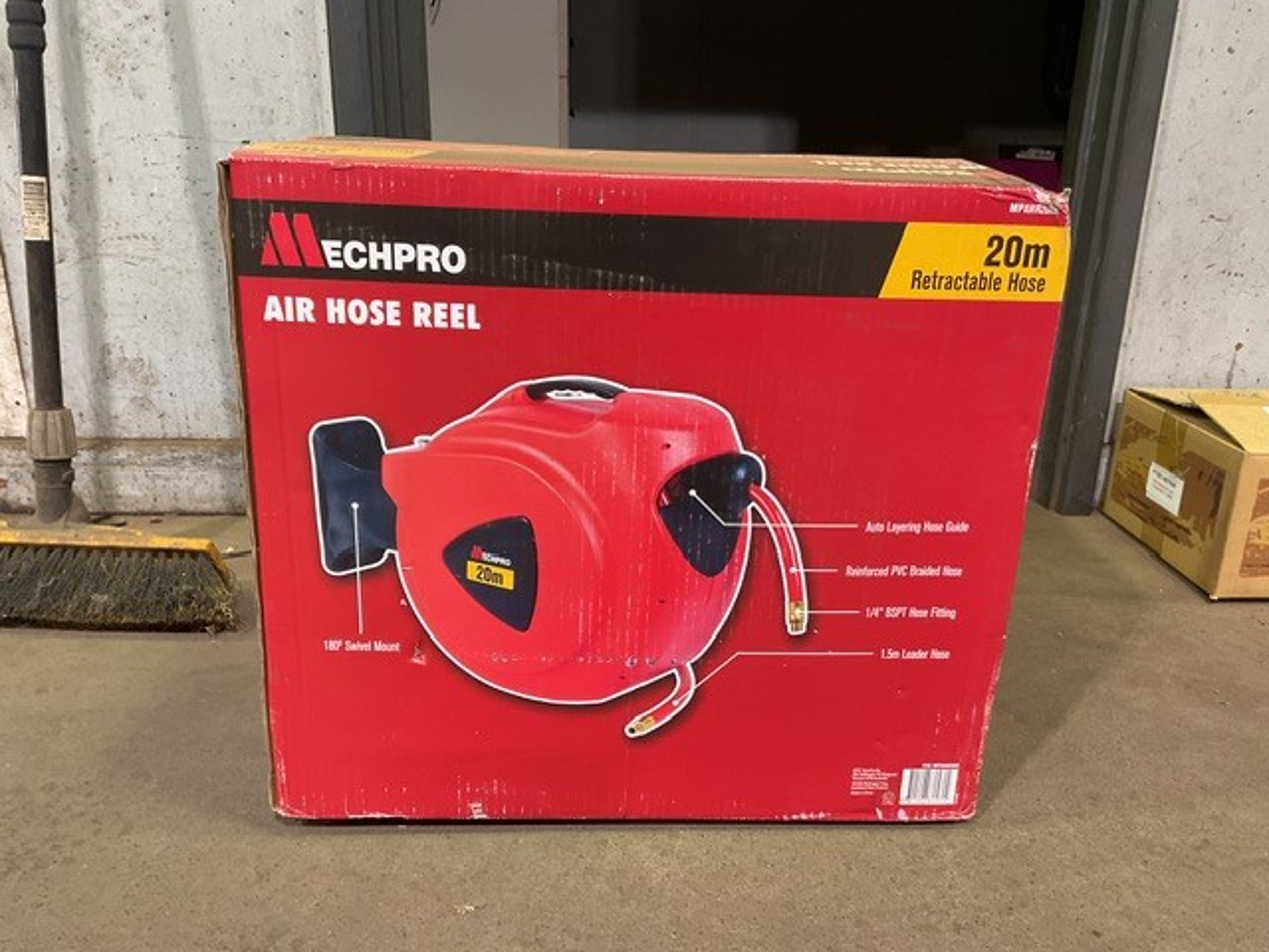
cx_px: 634
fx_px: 1063
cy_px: 476
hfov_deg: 61.7
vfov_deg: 48.2
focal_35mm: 29
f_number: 1.8
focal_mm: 3
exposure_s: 1/50
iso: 125
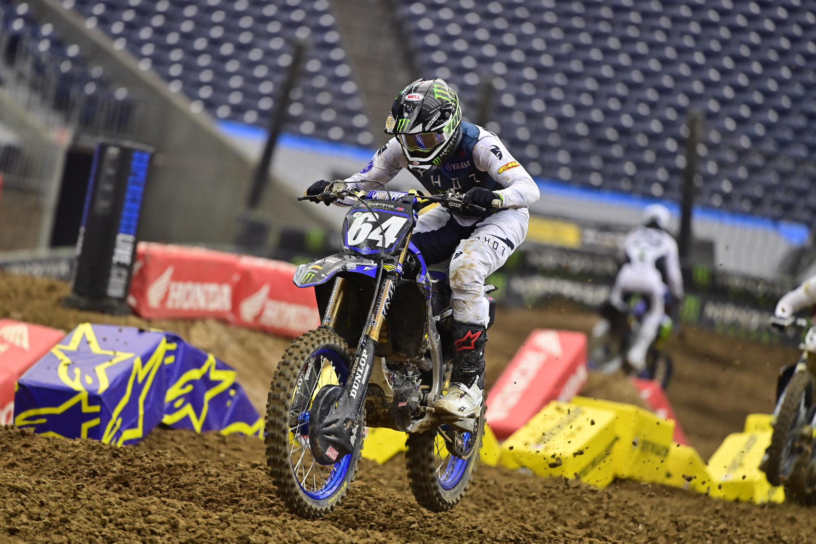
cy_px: 272
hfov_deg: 6.9
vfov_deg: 4.6
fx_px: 6800
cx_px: 408
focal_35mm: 300
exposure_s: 1/1250
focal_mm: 300
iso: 1400
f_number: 4
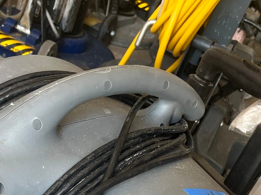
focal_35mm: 66
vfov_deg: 20.6
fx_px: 497
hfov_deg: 29.1
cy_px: 240
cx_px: 80
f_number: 1.6
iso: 125
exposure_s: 1/121
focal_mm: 5.1
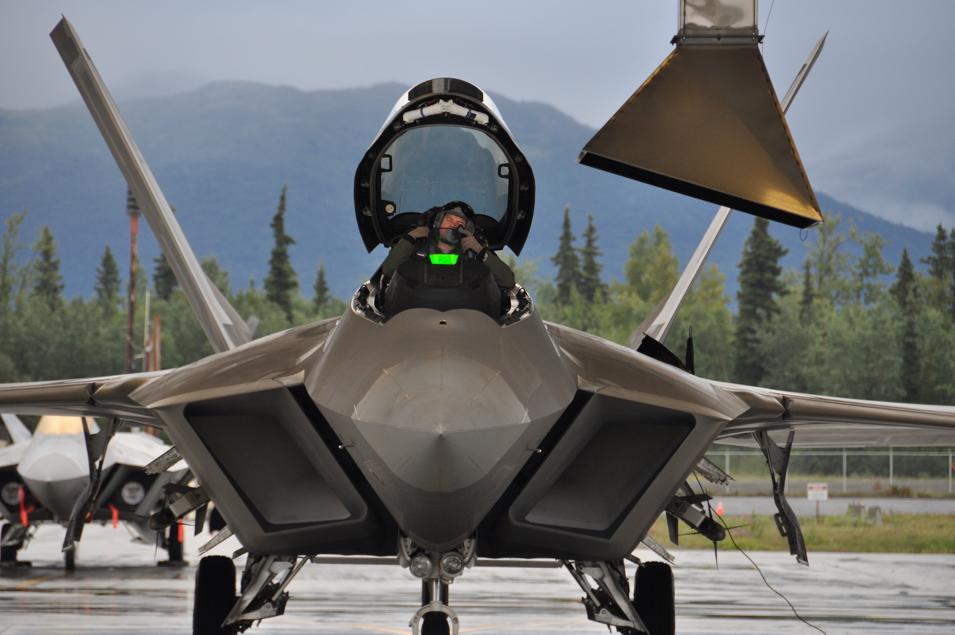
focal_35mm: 255
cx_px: 478
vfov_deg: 5.4
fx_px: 6756
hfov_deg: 8.1
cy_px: 318
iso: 500
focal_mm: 170
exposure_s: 1/200
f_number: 5.6
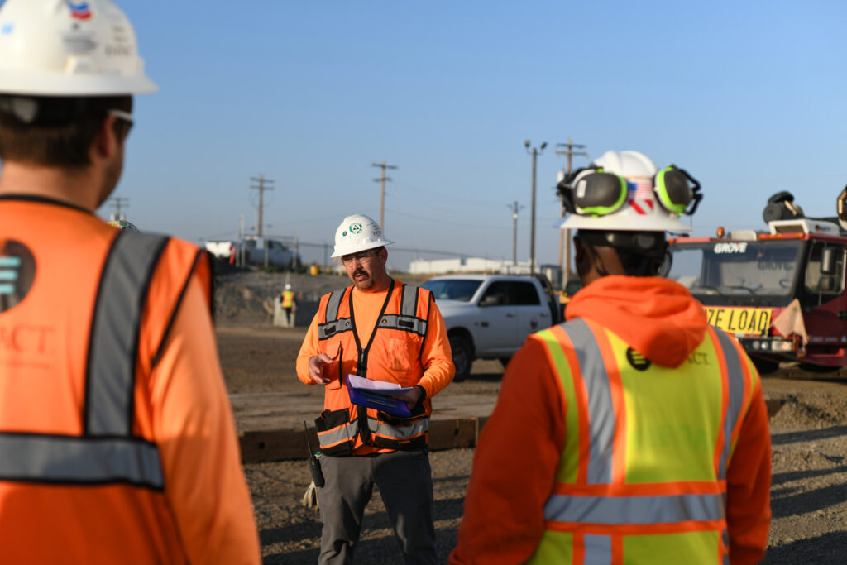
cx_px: 424
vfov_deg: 27.0
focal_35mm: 50
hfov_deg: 39.6
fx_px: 1176
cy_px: 282
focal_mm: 50
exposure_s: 1/500
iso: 80
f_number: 3.5
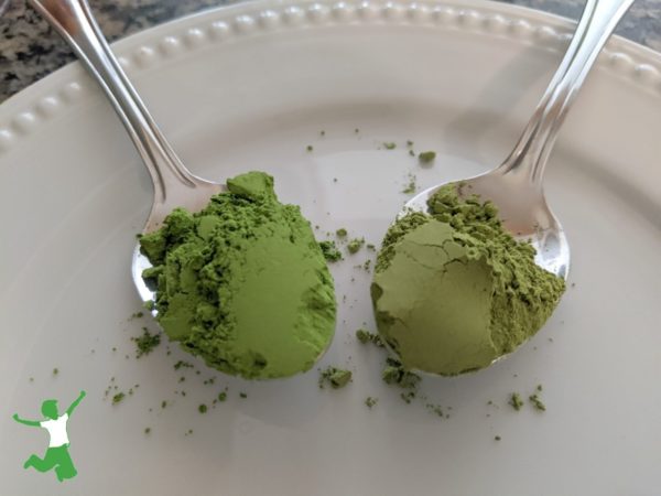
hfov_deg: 65.3
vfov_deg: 51.4
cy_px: 248
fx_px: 516
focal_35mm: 27
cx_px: 330
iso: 400
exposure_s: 1/120
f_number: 1.8
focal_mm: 4.44
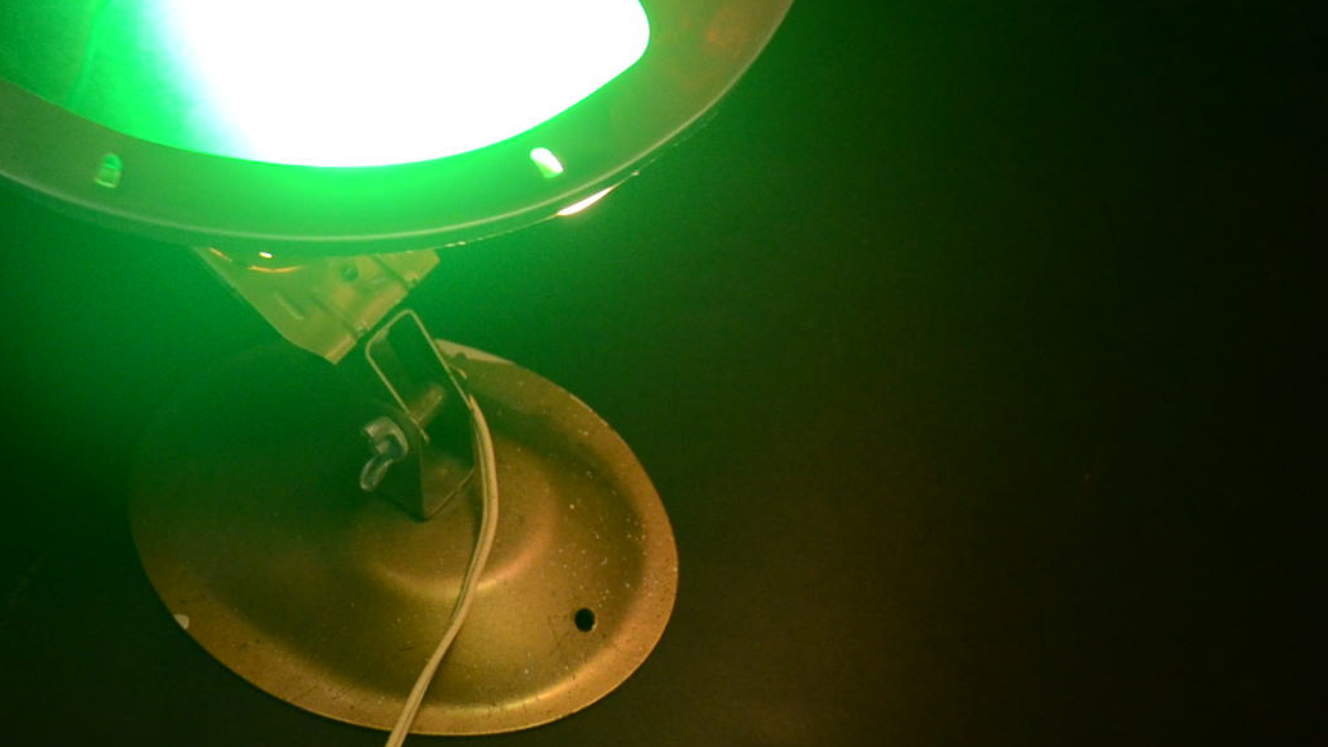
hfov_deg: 22.0
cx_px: 793
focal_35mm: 97
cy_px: -242
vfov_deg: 12.1
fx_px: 3416
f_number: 4.5
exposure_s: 1/60
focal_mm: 26
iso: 1250
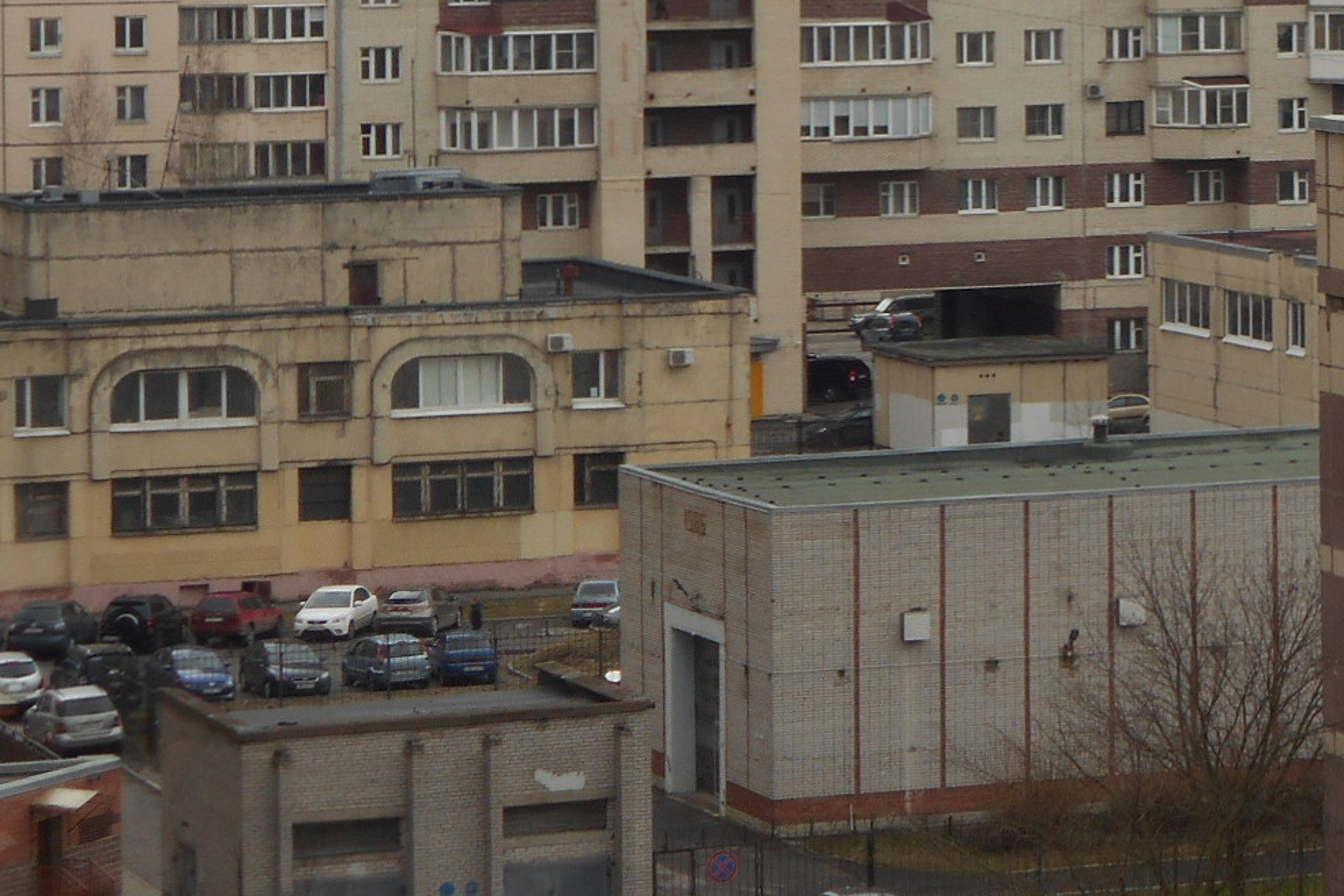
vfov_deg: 7.5
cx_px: 1491
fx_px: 6794
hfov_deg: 11.1
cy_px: -206
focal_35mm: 182
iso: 80
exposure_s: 1/80
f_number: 5.8
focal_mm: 13.5
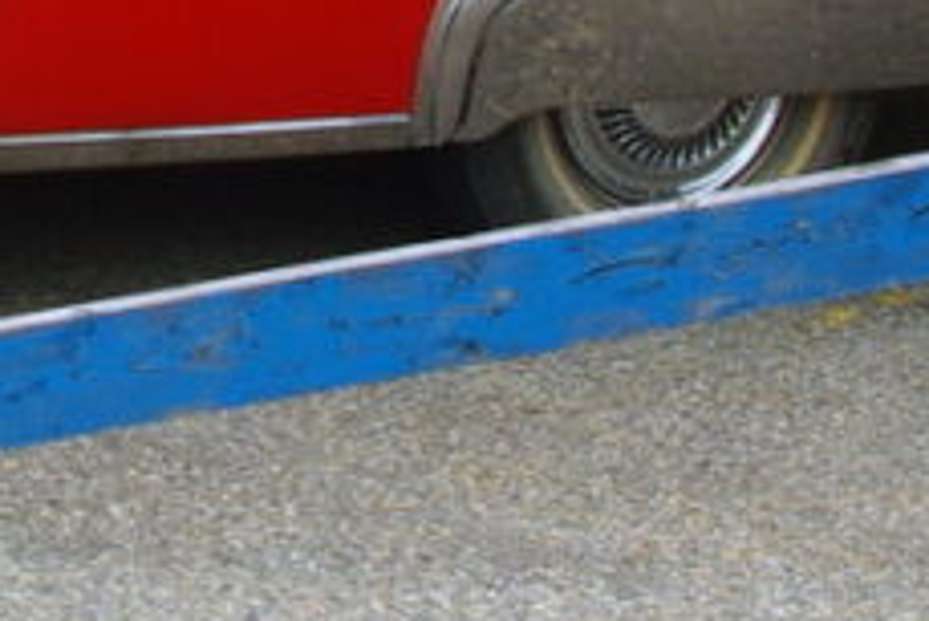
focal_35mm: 126
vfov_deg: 10.6
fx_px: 3253
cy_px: -284
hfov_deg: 15.3
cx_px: -365
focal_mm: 18
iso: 100
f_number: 6.7
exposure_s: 1/125
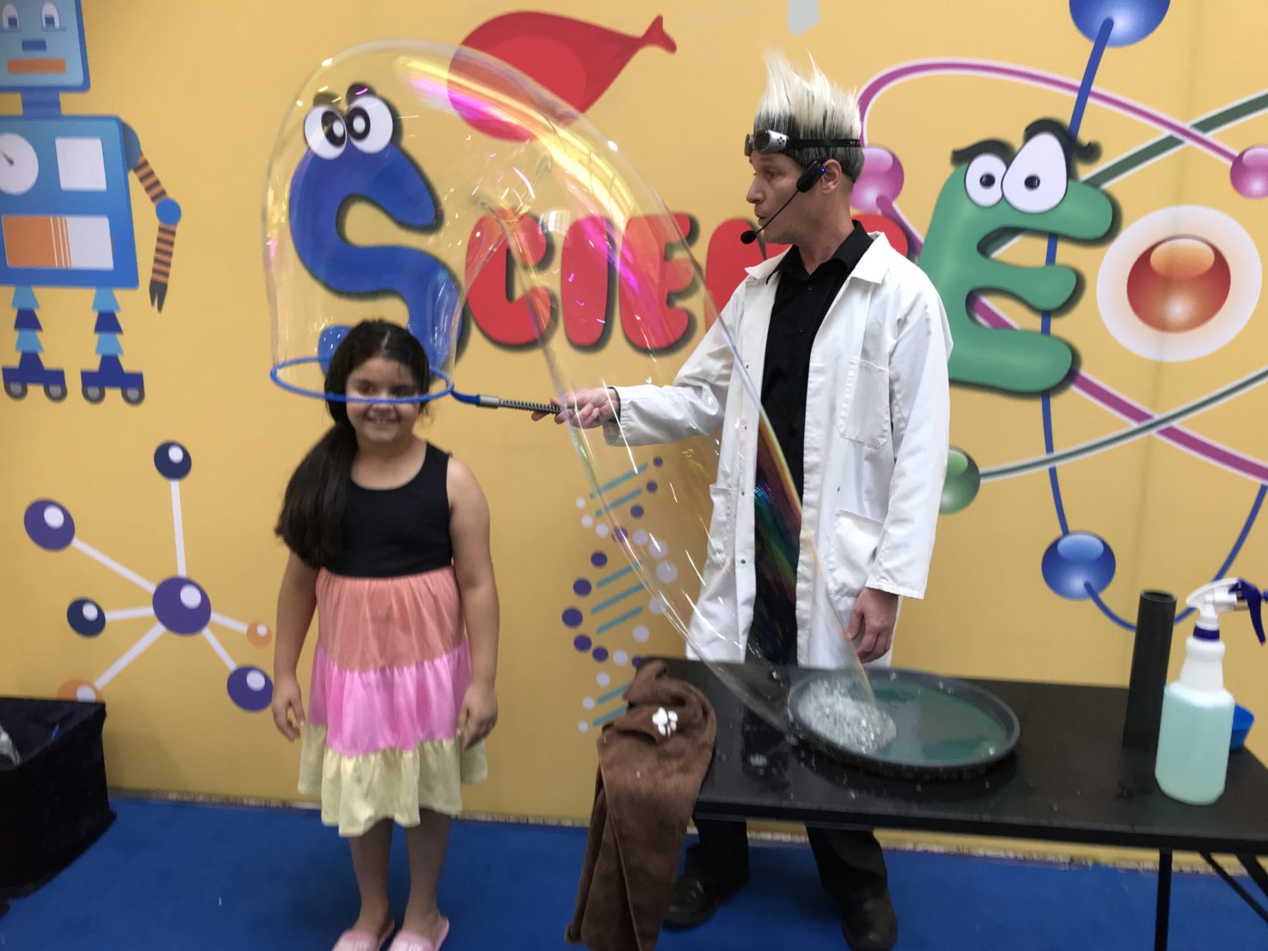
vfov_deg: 49.7
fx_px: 1026
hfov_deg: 63.4
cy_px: 476
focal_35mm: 28
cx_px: 634
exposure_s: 1/33
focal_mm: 3.99
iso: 80
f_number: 1.8
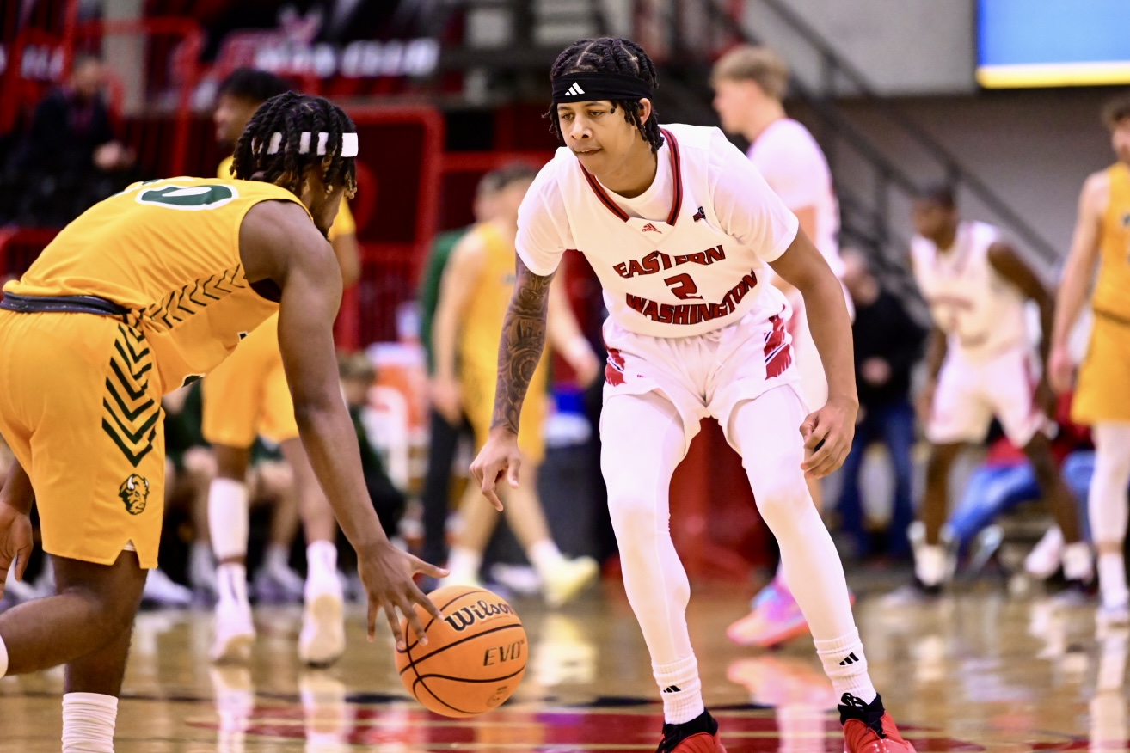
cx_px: 565
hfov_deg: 11.4
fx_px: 5650
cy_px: 376
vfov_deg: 7.6
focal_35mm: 180
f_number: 2.8
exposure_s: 1/1250
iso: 8000
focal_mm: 180
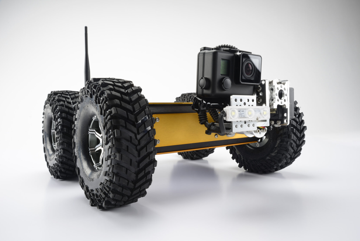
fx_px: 310
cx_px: 180
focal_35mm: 31
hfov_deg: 60.3
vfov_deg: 42.4
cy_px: 120
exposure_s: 1/125
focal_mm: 31
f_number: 20
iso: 100
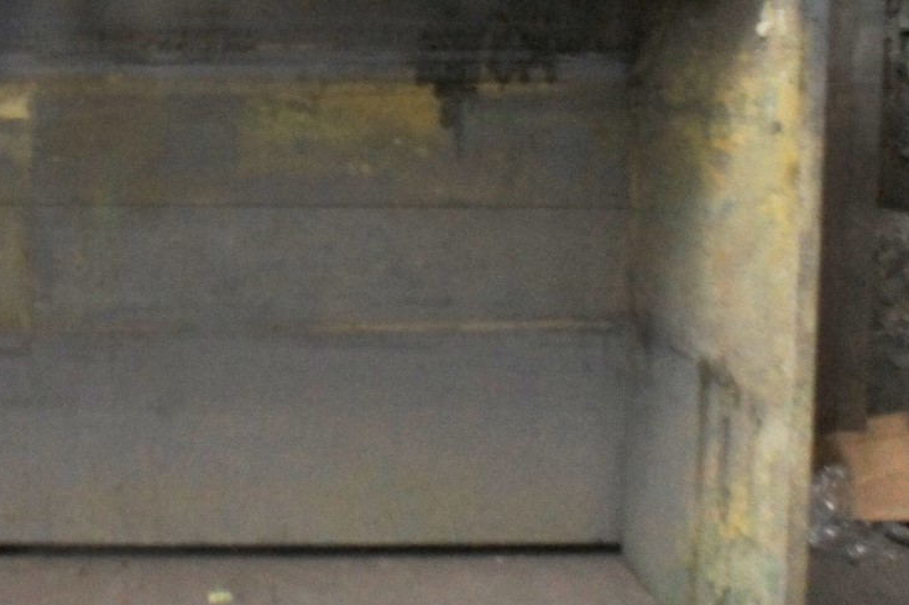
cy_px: 163
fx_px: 1337
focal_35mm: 53
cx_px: 166
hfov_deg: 36.1
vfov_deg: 25.2
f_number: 2.8
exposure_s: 1/20
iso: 1600
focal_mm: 16
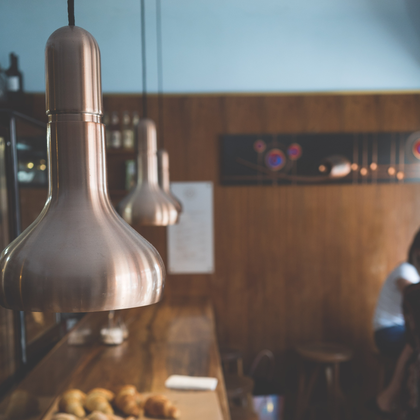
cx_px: 210
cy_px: 282
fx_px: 618
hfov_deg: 37.6
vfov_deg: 37.1
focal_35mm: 45
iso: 1250
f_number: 4
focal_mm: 35
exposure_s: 1/160
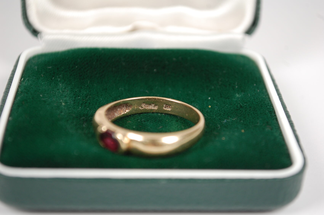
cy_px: 108
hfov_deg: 24.6
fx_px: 742
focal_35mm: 82
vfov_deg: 16.5
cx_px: 162
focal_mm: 55
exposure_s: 1/125
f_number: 5.6
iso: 360
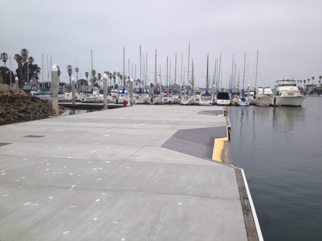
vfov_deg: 40.7
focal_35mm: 35
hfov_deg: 52.6
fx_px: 326
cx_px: 161
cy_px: 120
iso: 50
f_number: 2.4
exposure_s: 1/2632
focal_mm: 4.28
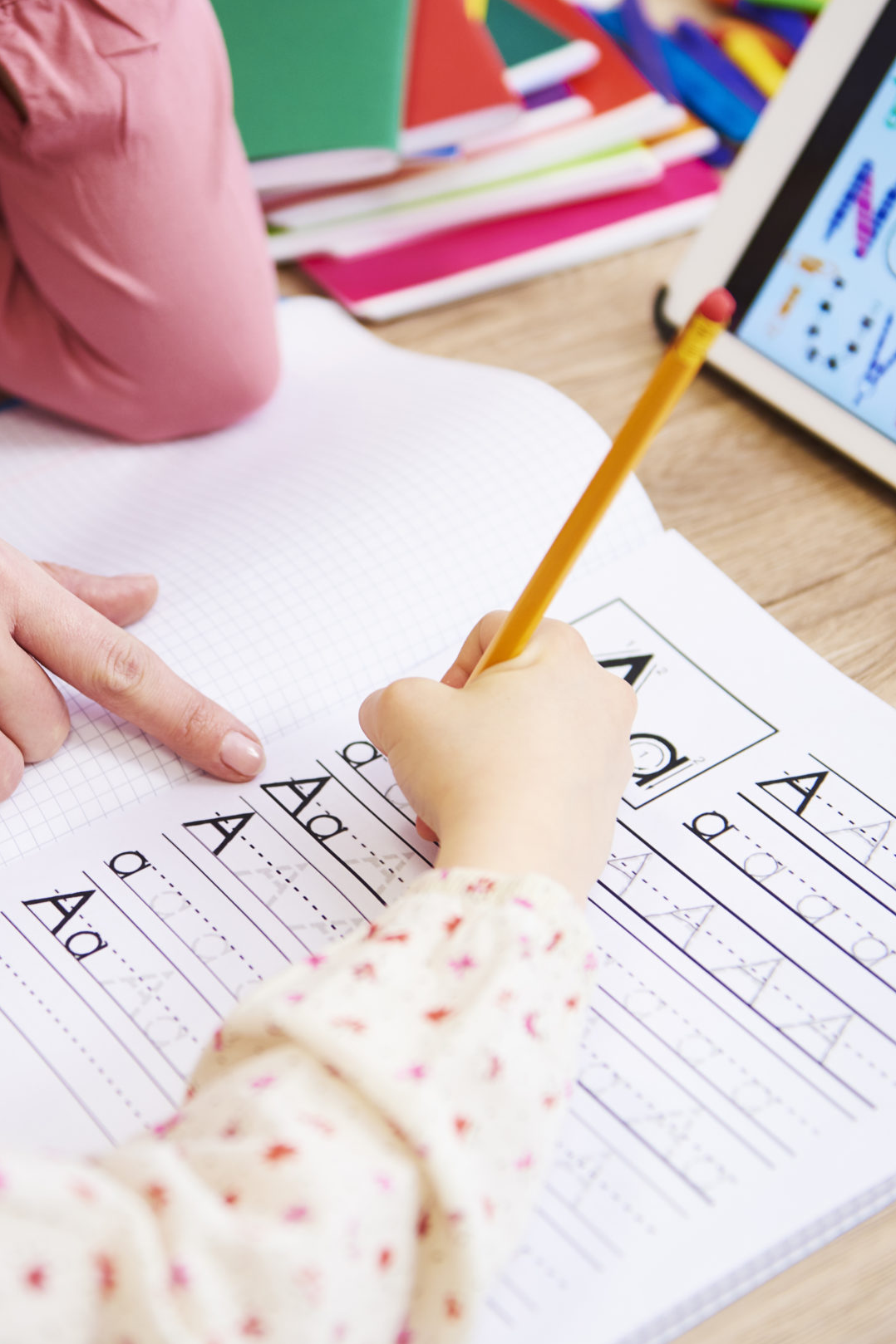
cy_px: 649
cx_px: 265
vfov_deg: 26.7
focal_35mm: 76
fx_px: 2838
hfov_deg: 17.9
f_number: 2.8
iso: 200
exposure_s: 1/125
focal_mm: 48
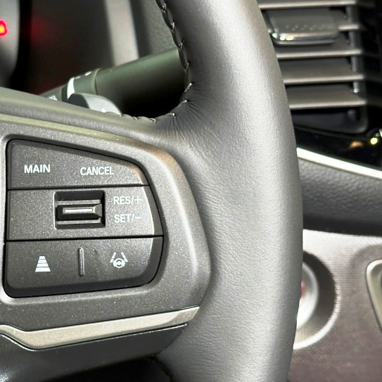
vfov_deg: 21.6
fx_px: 999
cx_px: 103
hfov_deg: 21.5
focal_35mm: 80
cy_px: 228
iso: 400
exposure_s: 1/40
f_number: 1.78
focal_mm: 6.86
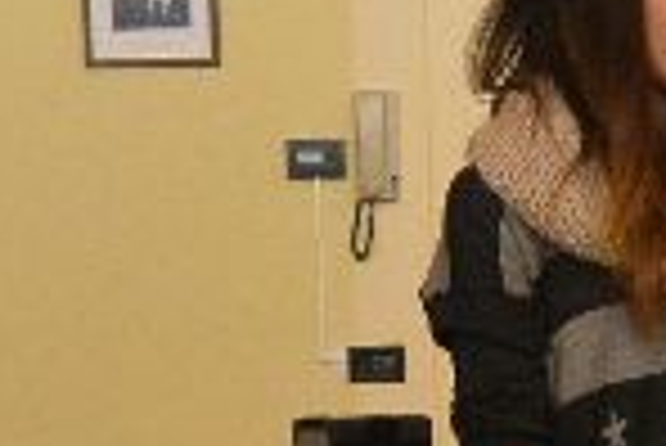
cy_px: 680
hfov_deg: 8.0
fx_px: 4574
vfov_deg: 5.5
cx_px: 1298
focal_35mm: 247
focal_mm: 18.2
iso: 720
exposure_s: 1/125
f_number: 4.5
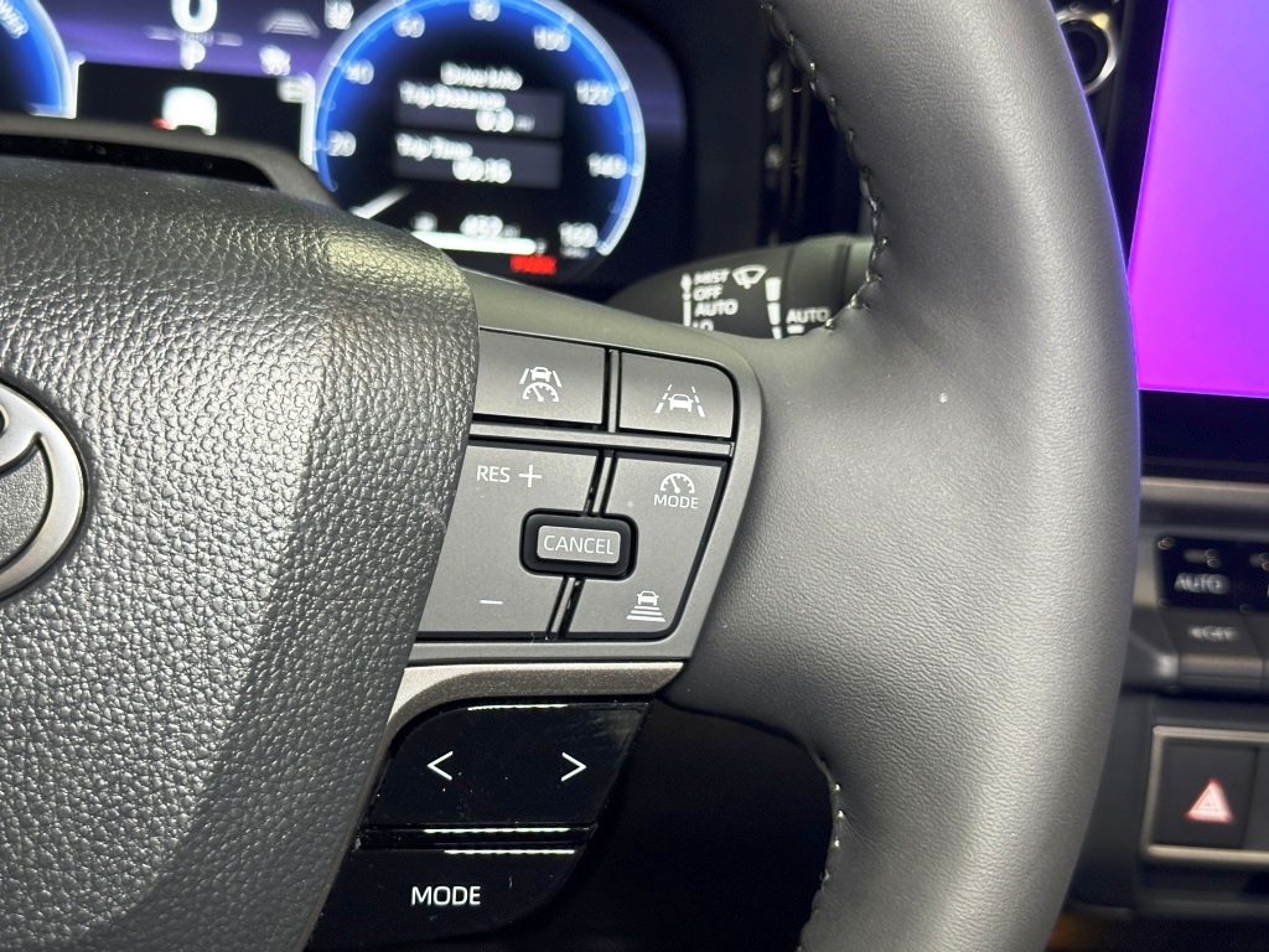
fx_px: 1760
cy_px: 476
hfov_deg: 39.7
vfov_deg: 30.3
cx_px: 634
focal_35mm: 48
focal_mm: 6.86
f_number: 1.78
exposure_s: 1/40
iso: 320
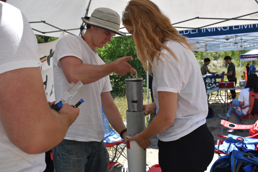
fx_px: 279
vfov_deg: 34.2
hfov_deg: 49.6
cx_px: 129
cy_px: 86
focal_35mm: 39
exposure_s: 1/250
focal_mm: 26
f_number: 8
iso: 200
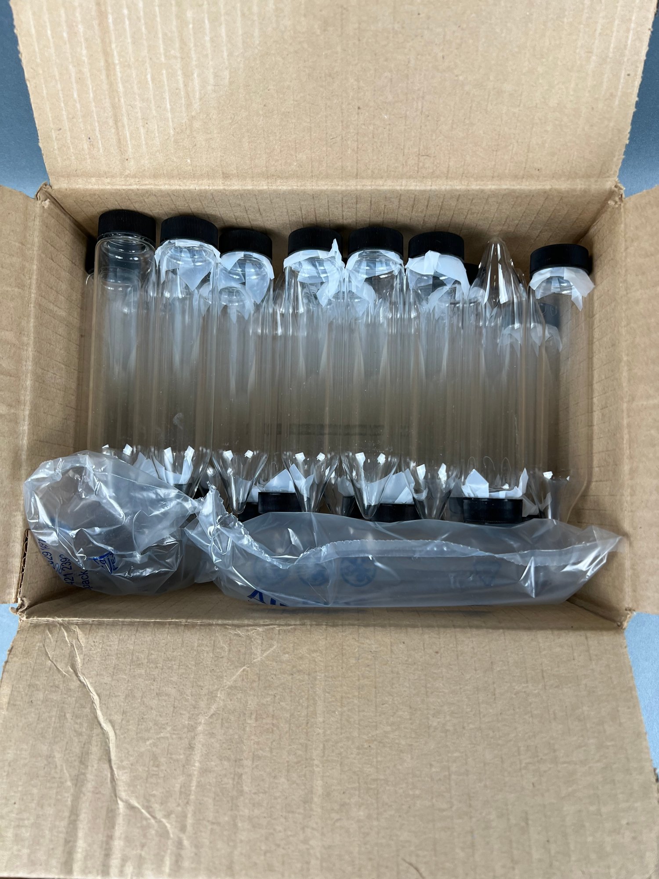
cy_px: 440
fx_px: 660
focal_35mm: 26
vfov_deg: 67.3
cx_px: 330
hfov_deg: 53.1
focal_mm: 5.7
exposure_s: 1/120
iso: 50
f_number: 1.5
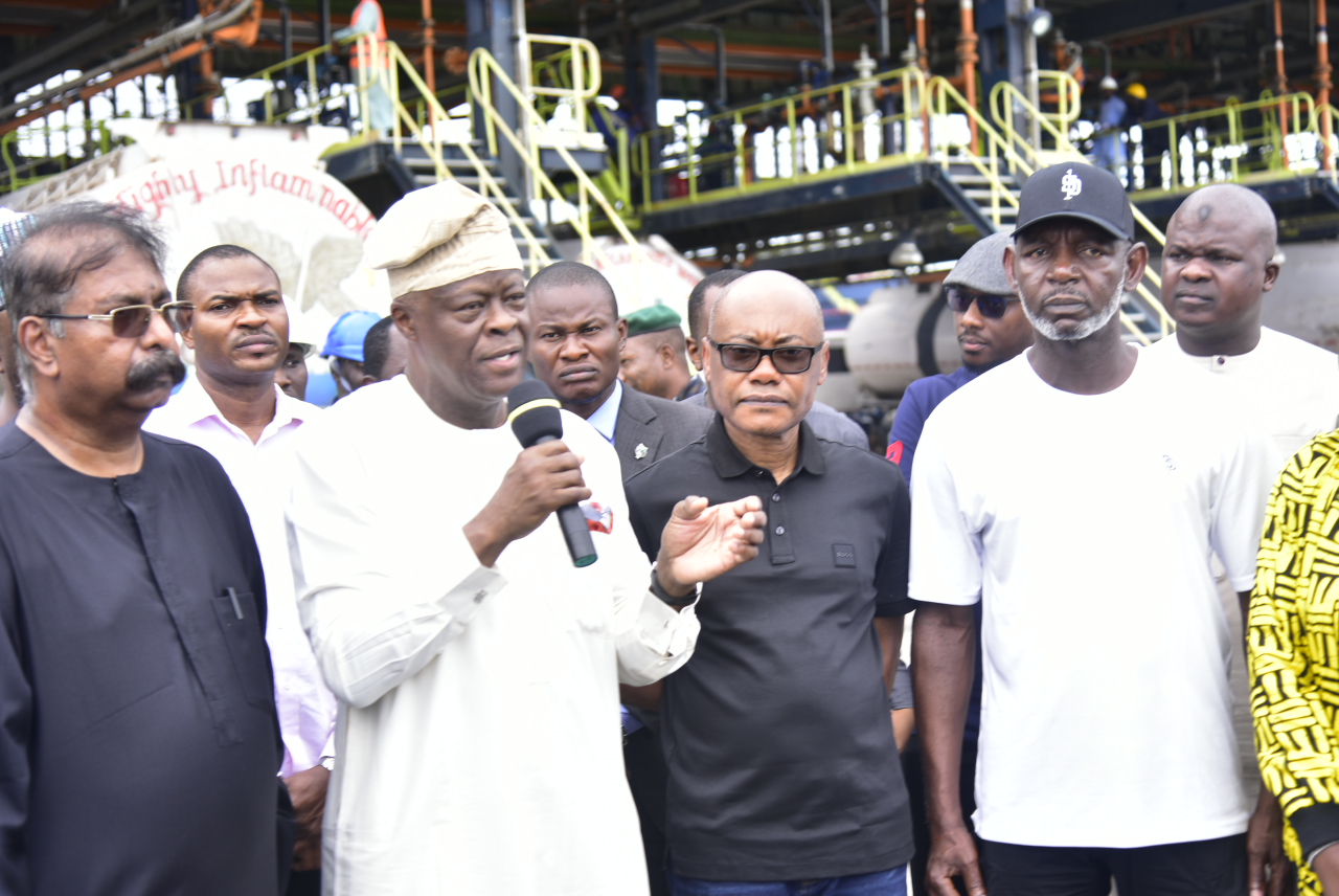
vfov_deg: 24.7
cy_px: 448
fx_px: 2048
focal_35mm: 55
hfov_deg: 36.2
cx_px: 670
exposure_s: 1/60
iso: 64
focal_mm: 55
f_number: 4
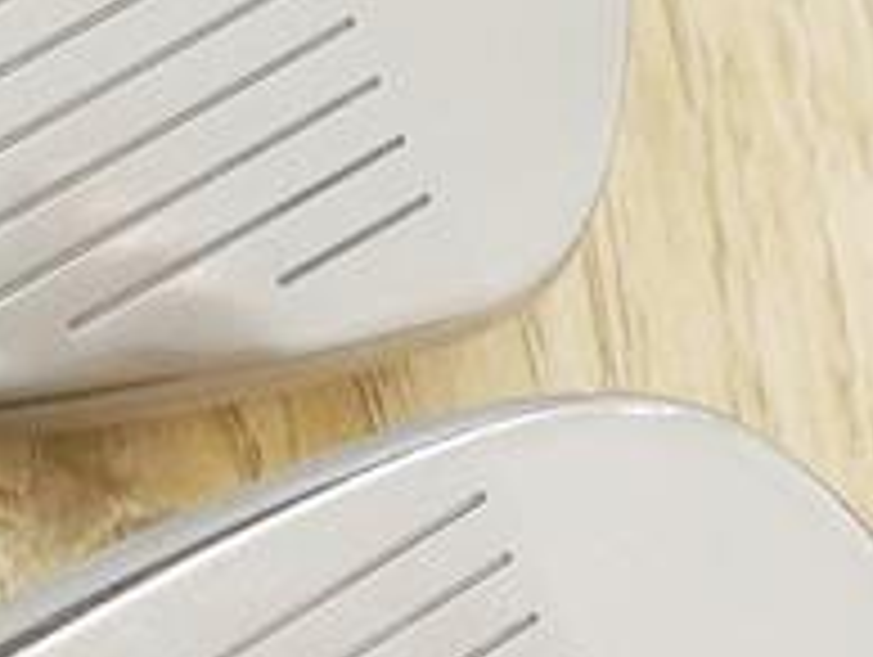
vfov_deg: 4.5
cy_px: 171
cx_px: -1604
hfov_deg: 5.7
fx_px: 8308
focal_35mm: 329
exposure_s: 1/40
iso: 1600
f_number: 4.5
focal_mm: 25
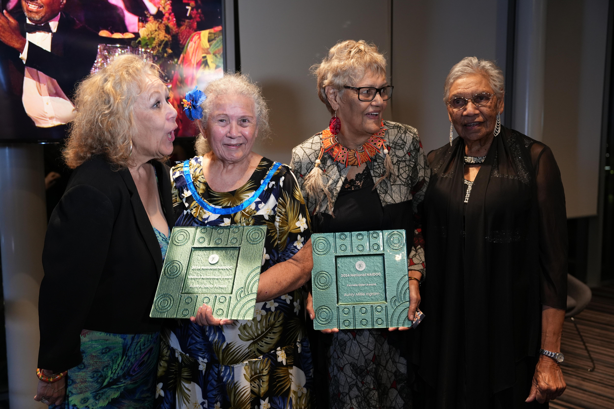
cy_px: 204
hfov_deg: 55.8
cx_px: 307
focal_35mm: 34
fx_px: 580
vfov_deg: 38.9
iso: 1250
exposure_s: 1/80
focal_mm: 34
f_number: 3.2
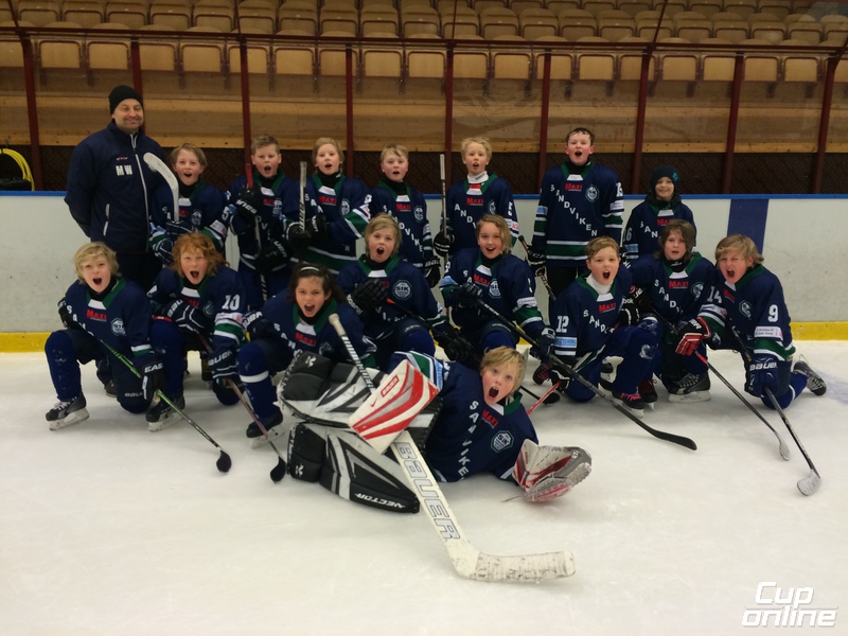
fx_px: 710
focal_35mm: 29
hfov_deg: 61.7
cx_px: 424
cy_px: 318
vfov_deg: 48.2
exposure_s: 1/30
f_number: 2.2
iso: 50
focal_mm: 4.15
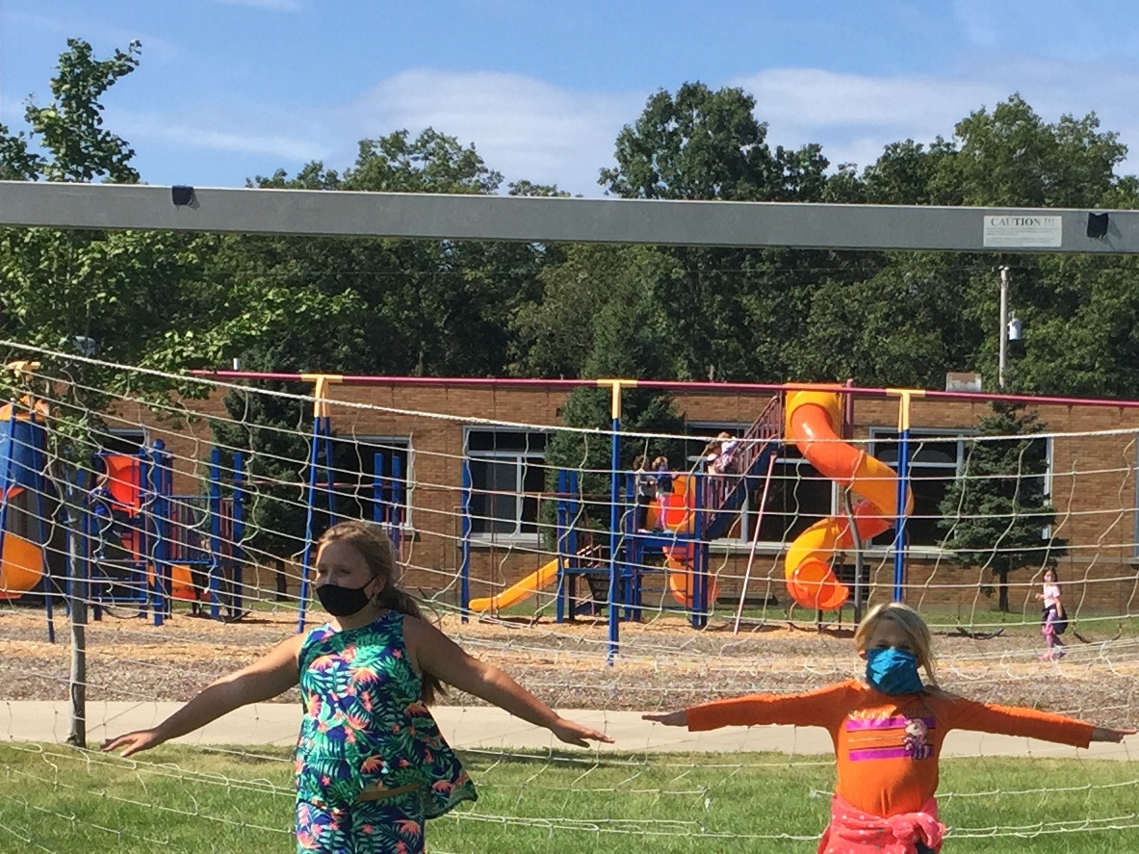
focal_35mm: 80
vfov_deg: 18.0
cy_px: 834
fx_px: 2632
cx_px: 906
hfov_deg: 24.1
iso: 32
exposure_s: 1/1980
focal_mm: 4.15
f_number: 2.2
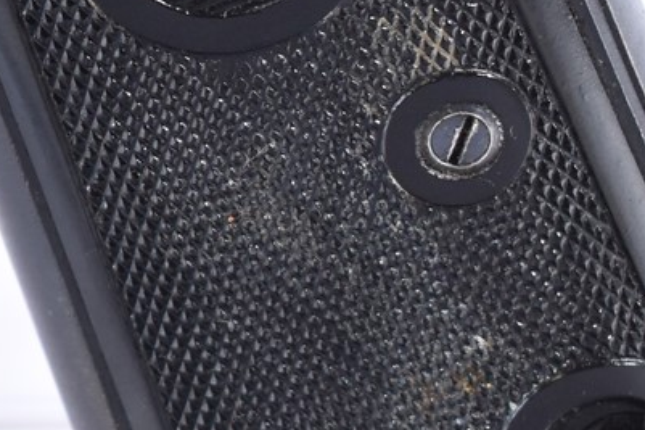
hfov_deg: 6.0
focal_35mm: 336
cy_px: -207
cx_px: -653
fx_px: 6026
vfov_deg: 4.1
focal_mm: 45
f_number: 5
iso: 640
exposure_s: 1/40
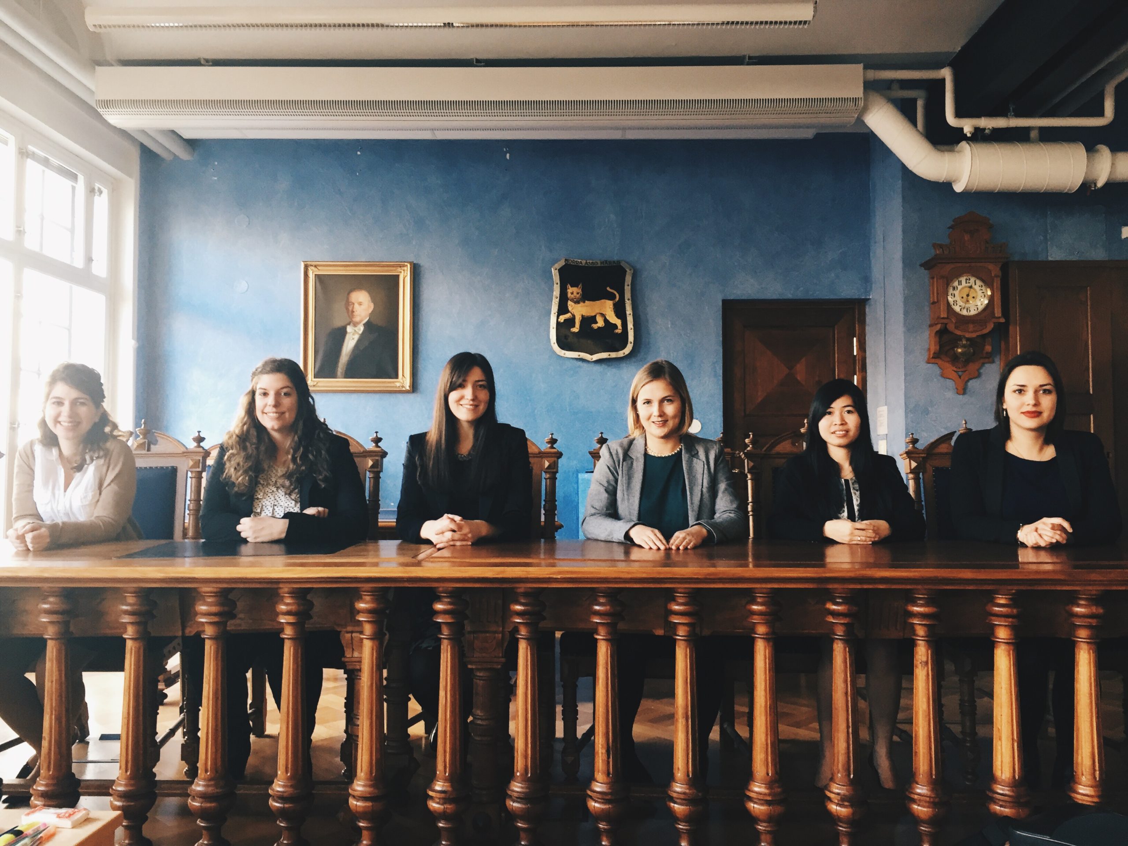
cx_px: 564
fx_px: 945
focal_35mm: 29
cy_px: 423
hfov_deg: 61.7
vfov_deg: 48.2
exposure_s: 1/33
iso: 100
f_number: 2.2
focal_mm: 4.15
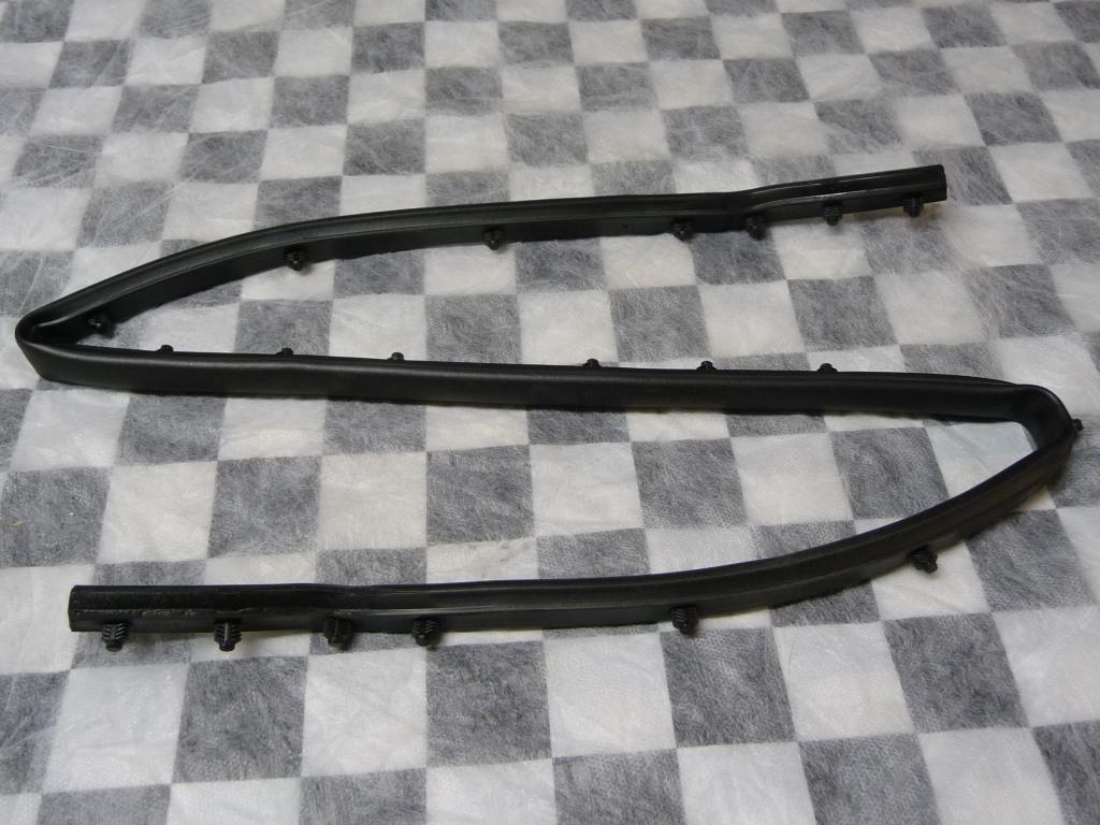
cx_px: 550
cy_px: 412
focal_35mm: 32
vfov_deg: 44.2
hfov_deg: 56.8
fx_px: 1017
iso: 160
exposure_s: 1/30
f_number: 3.3
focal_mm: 4.7
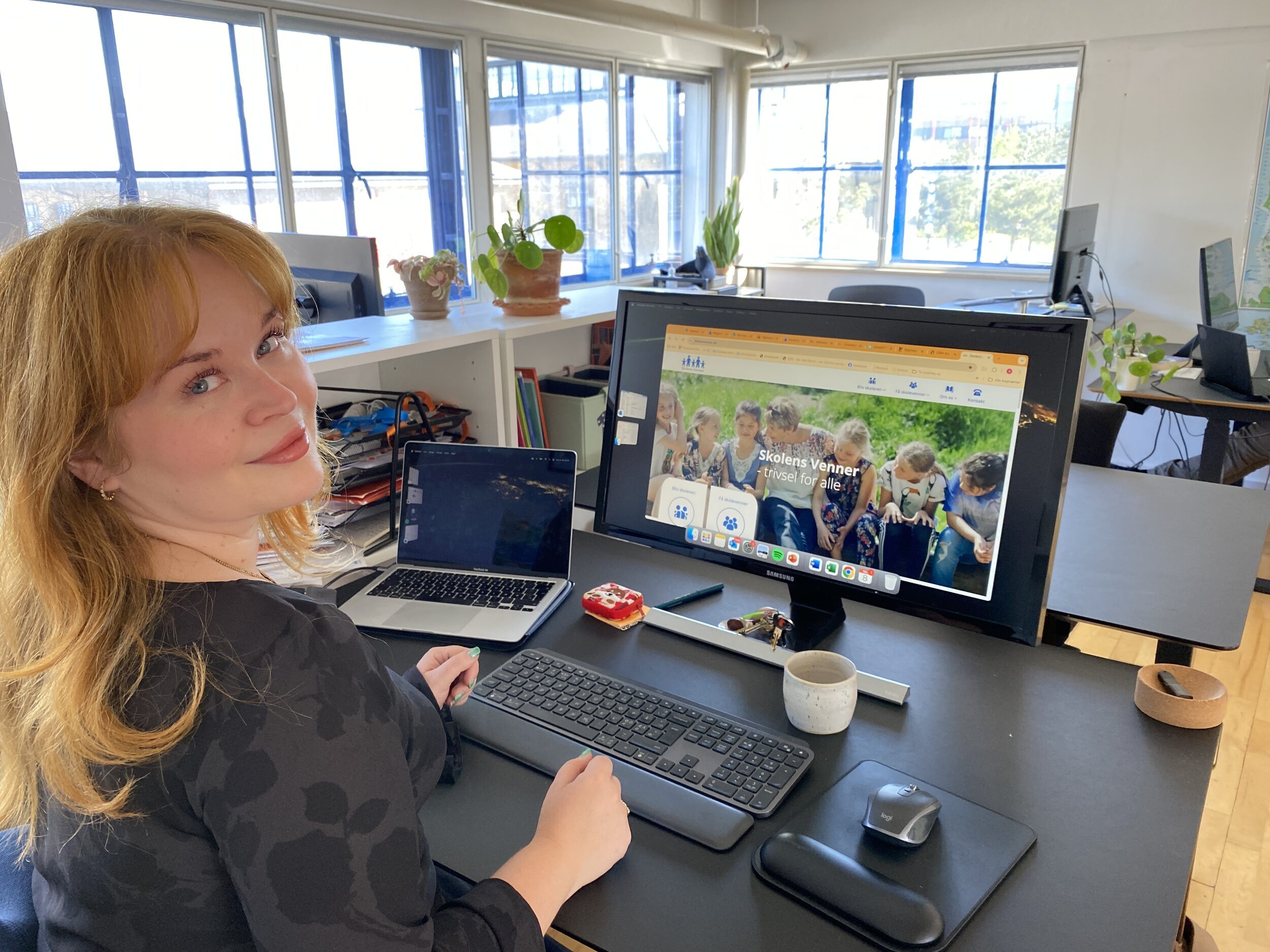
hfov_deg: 67.3
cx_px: 635
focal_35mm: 26
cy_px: 476
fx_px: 954
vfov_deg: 53.1
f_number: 1.8
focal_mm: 4.25
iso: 125
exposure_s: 1/117
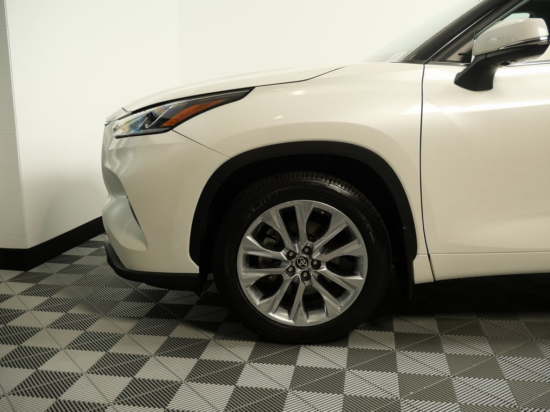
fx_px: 572
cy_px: 206
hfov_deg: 51.4
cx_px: 275
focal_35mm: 36
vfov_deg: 39.7
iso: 250
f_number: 5.6
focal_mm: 18
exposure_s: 1/200
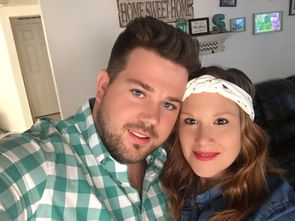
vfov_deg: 44.2
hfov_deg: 56.8
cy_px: 112
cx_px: 151
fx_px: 273
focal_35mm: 32
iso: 400
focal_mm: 2.65
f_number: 2.2
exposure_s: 1/15
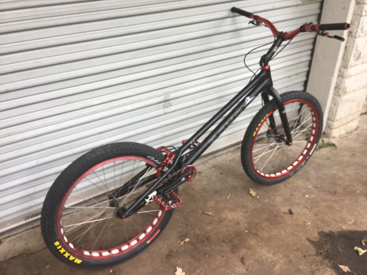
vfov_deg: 48.2
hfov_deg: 61.7
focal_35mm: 29
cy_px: 138
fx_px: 307
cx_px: 184
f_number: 2.2
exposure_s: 1/60
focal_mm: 4.15
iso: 32
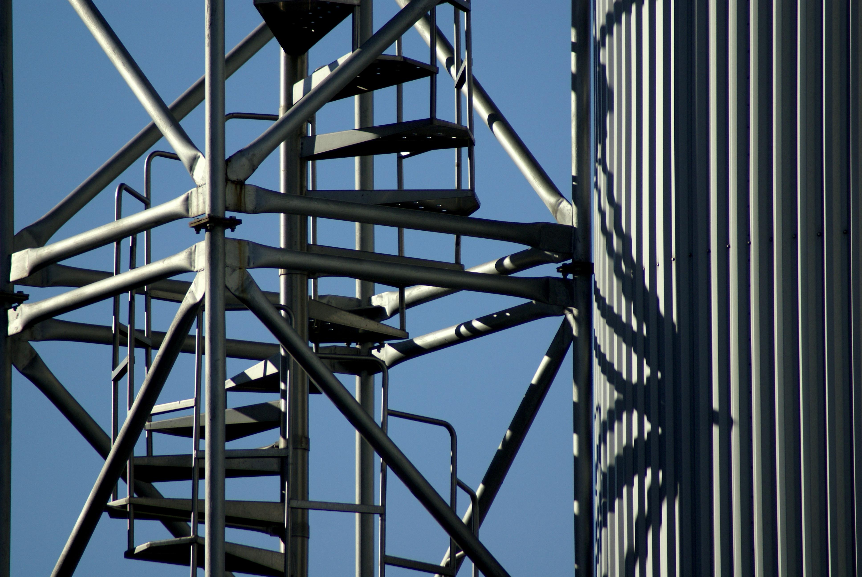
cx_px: 431
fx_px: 10788
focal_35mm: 450
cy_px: 288
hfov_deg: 4.6
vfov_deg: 3.1
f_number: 5.6
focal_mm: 300
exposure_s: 1/1250
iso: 200
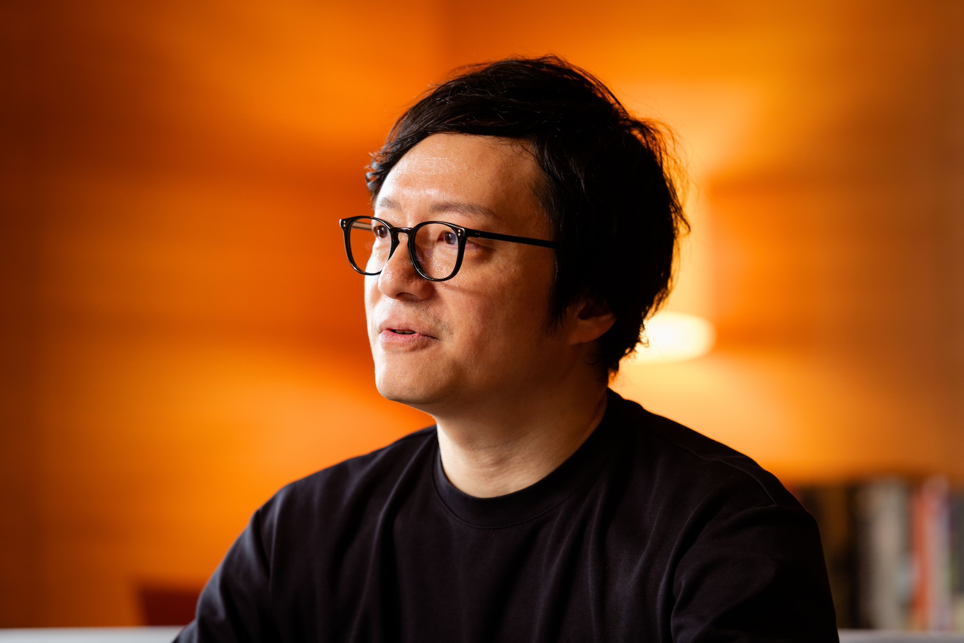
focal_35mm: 175
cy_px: 322
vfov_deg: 7.8
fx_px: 4686
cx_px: 482
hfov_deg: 11.7
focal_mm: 175
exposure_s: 1/125
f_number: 3.2
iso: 640
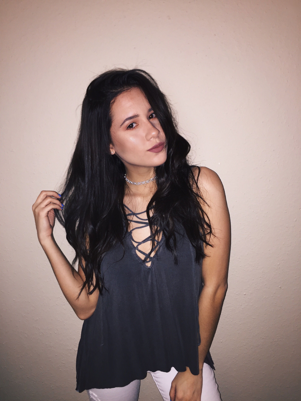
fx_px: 336
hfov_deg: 48.2
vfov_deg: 61.7
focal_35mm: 29
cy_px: 200
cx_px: 150
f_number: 2.2
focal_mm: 4.15
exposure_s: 1/16
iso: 80
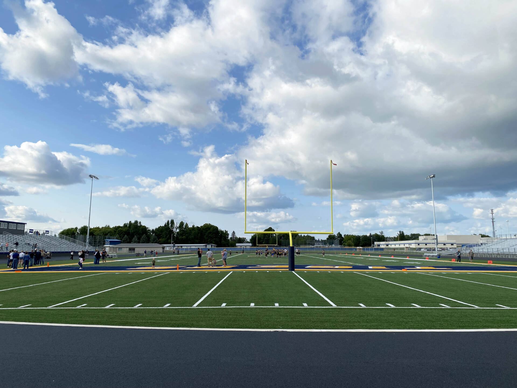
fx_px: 388
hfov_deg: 67.3
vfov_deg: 53.1
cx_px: 258
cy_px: 194
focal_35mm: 26
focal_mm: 4.25
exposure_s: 1/4274
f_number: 1.8
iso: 32
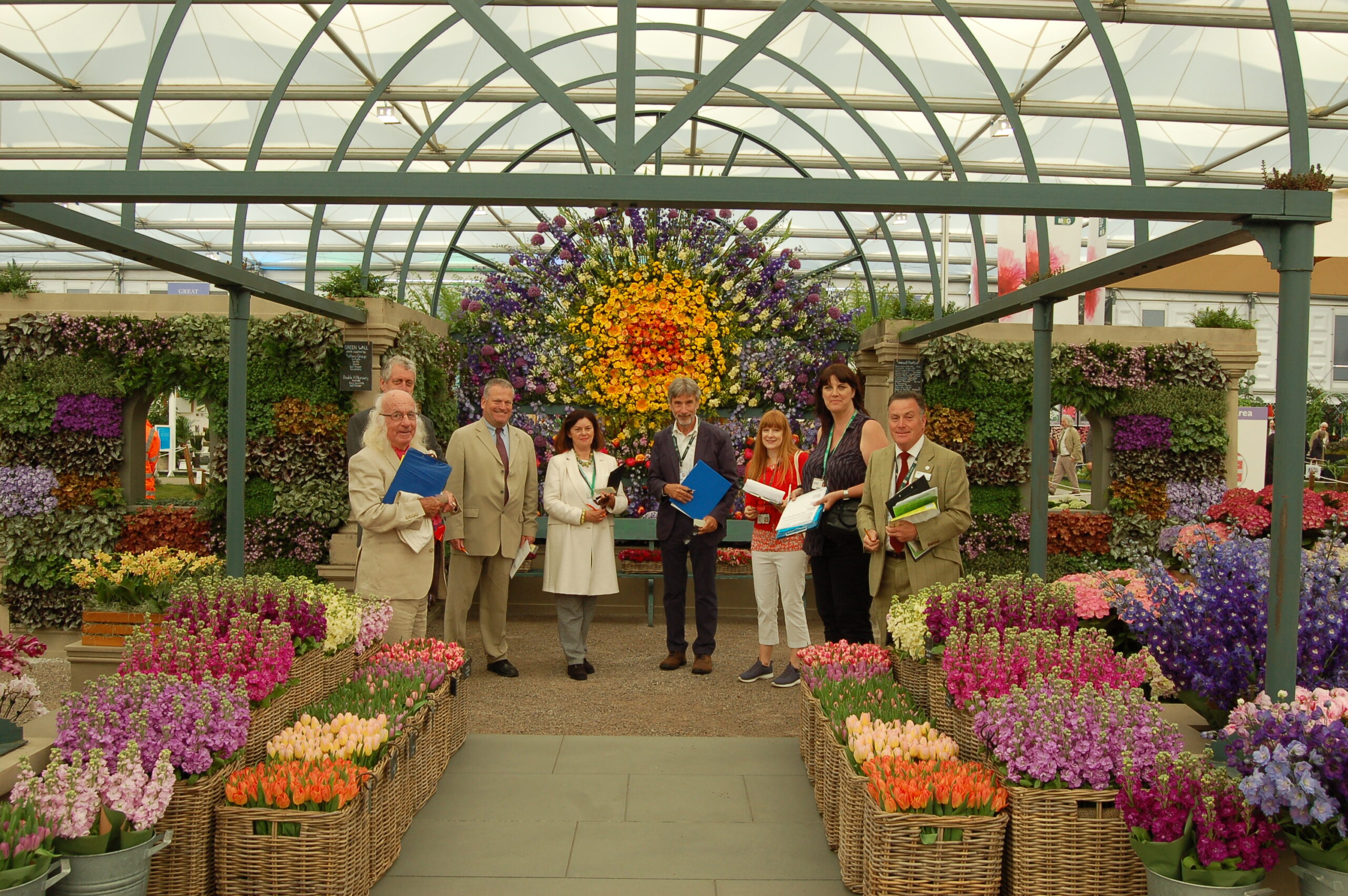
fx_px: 1291
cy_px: 448
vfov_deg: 38.3
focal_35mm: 34
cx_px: 674
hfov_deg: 55.1
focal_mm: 23
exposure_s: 1/60
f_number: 8
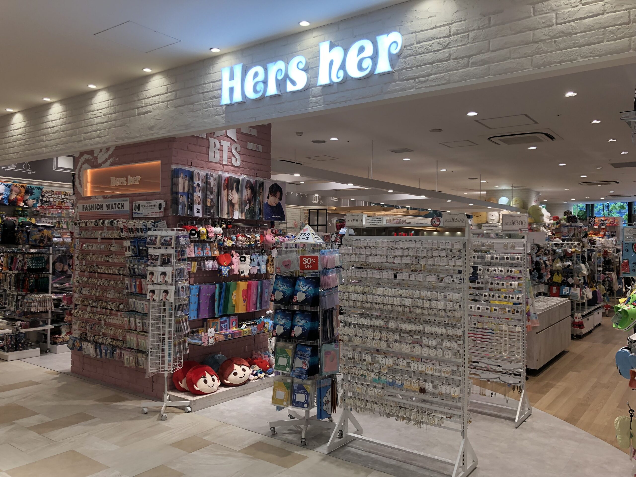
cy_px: 238
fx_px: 533
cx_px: 318
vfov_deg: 48.2
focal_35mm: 29
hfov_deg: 61.7
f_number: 1.8
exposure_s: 1/120
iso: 25
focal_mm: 3.99
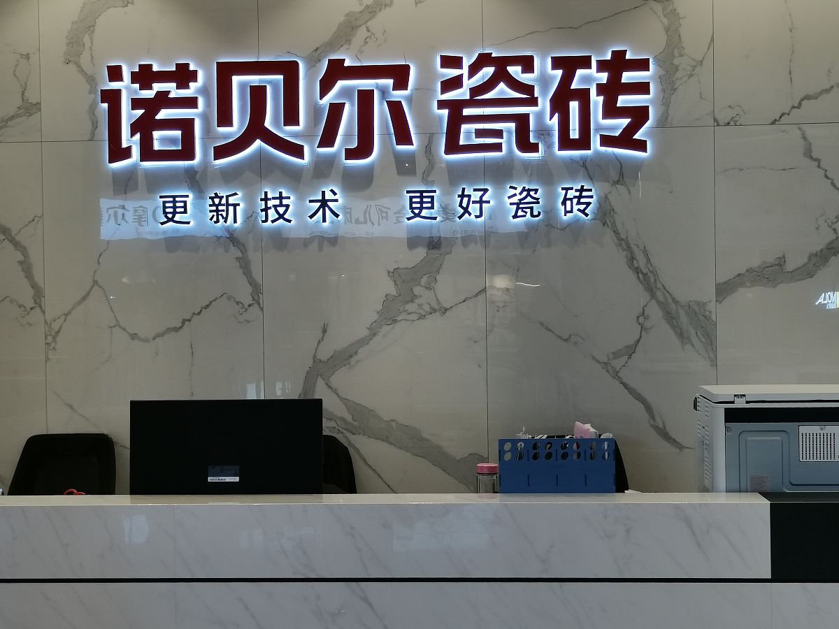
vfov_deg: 27.0
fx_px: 1309
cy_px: 314
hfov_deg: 35.5
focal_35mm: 54
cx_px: 420
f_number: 1.8
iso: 200
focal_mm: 5.58
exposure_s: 1/120
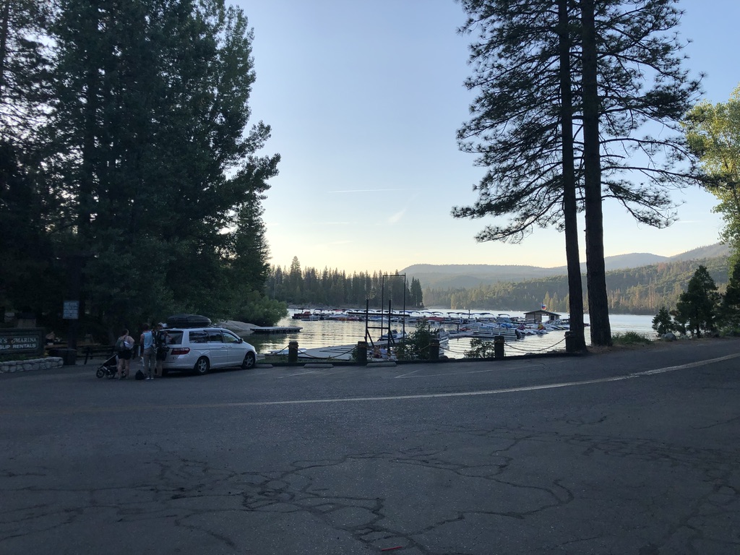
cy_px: 278
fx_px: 599
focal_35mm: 28
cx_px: 370
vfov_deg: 49.7
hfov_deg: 63.4
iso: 20
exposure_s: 1/842
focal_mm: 4
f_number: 1.8
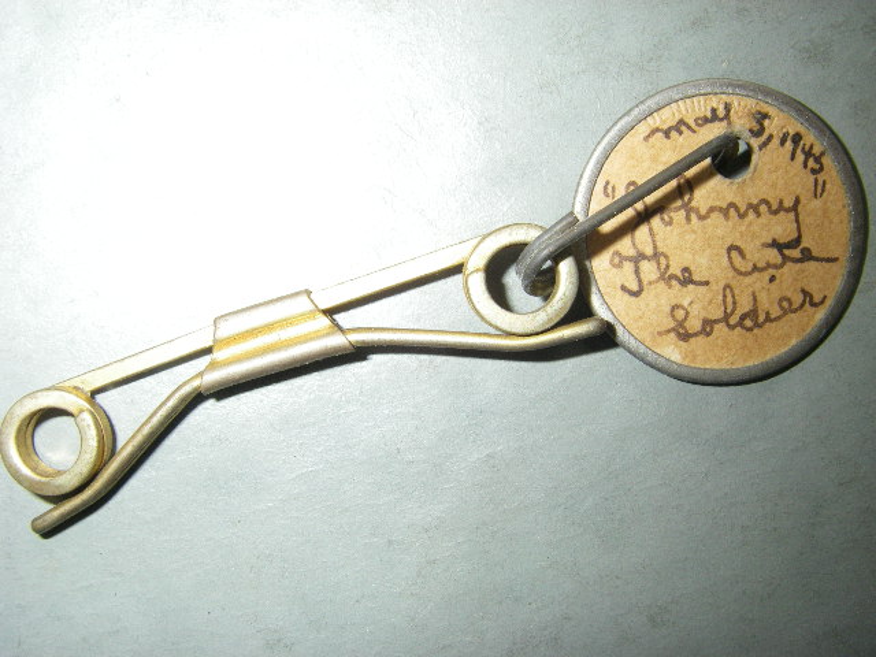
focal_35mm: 38
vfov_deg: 37.7
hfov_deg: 49.0
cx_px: 438
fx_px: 962
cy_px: 328
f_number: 6.6
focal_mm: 6.3
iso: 200
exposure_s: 1/50
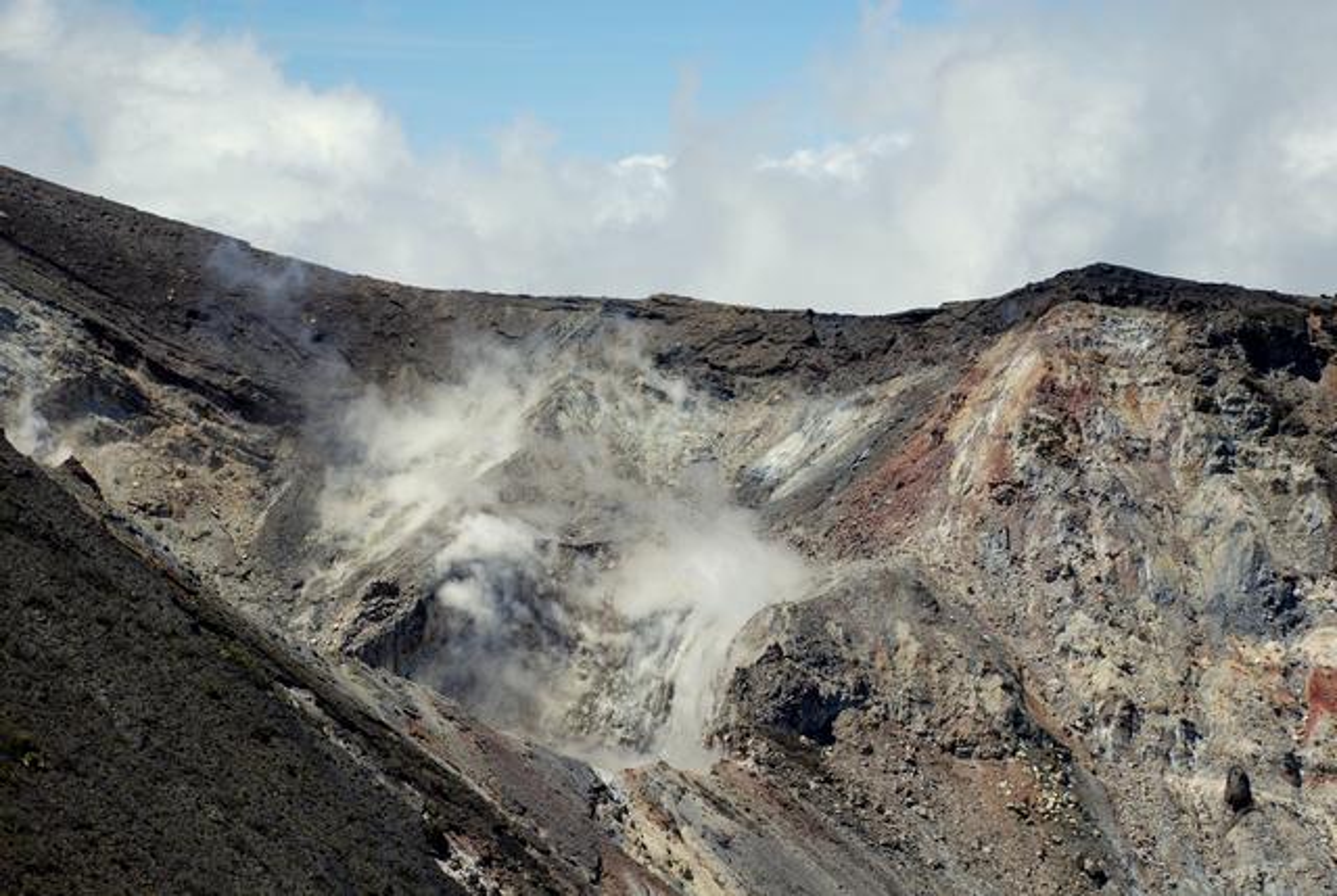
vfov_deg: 15.8
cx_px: 668
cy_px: 448
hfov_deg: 23.3
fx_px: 3236
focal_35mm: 87
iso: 100
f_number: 5.6
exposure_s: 1/500
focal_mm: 58
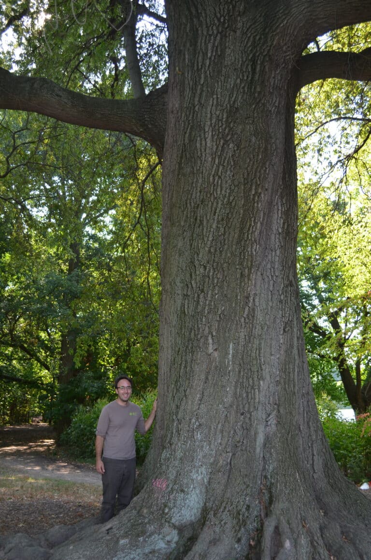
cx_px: 186
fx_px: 559
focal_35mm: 36
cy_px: 280
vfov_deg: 53.2
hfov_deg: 36.7
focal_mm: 24
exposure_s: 1/125
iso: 220
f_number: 4
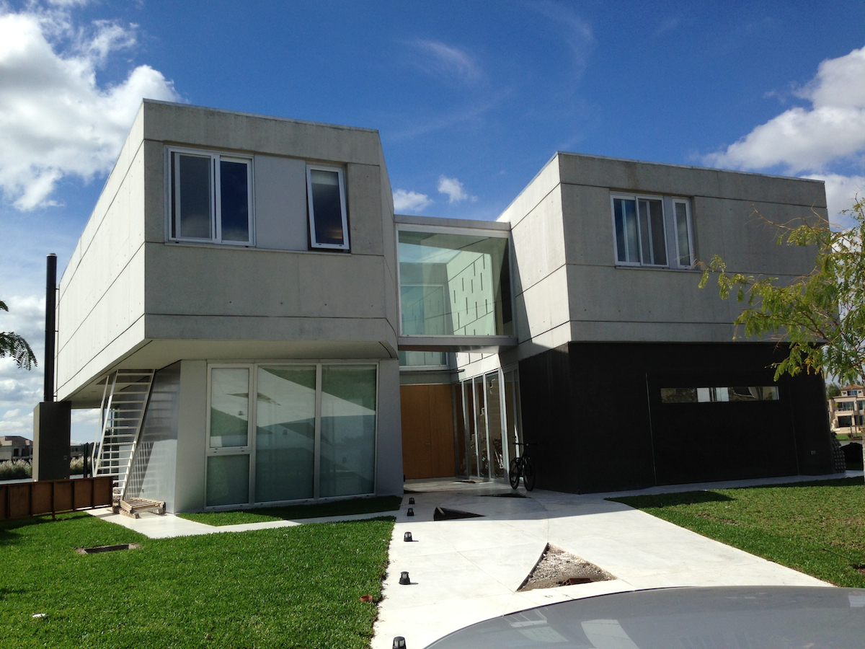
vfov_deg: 42.9
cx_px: 432
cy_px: 324
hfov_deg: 55.4
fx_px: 825
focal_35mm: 33
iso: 50
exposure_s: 1/2262
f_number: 2.4
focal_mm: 4.13
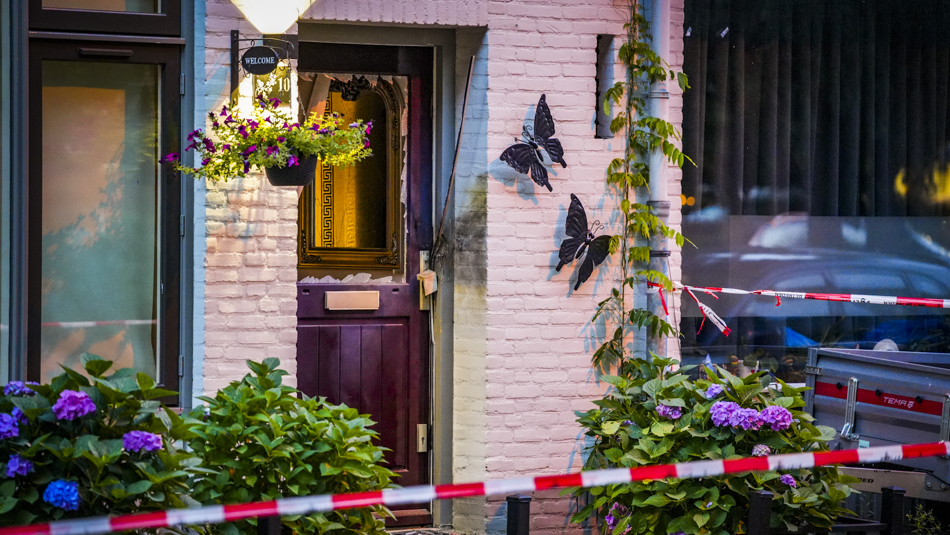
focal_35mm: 172
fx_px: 4333
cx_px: 475
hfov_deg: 12.5
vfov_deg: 7.1
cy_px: 301
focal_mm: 164
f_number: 2.8
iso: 6400
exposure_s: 1/50
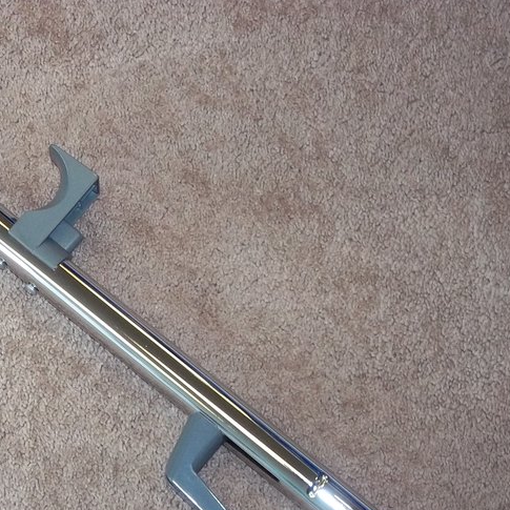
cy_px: 375
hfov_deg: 15.2
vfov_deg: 15.4
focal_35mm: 113
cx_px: 2
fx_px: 1884
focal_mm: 11
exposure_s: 1/50
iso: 160
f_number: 4.1
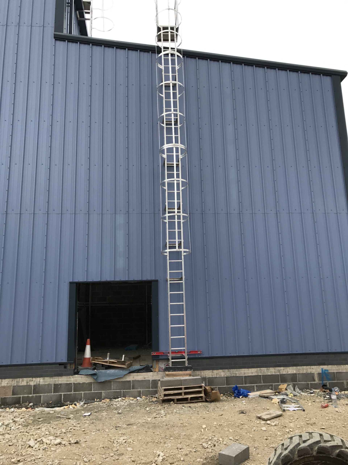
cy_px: 232
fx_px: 375
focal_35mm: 28
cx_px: 174
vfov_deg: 63.4
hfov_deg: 49.7
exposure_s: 1/523
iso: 20
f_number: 1.8
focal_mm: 3.99
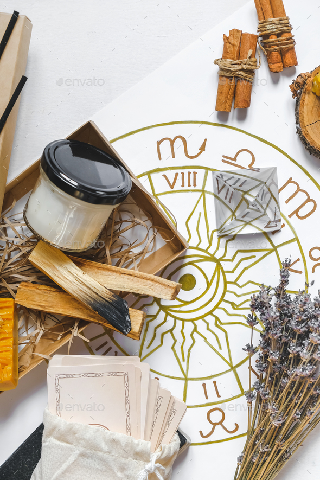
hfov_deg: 17.9
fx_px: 1013
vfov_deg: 26.7
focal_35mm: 76
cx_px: 160
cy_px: 240
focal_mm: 50.5
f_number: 4
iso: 160
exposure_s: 1/60
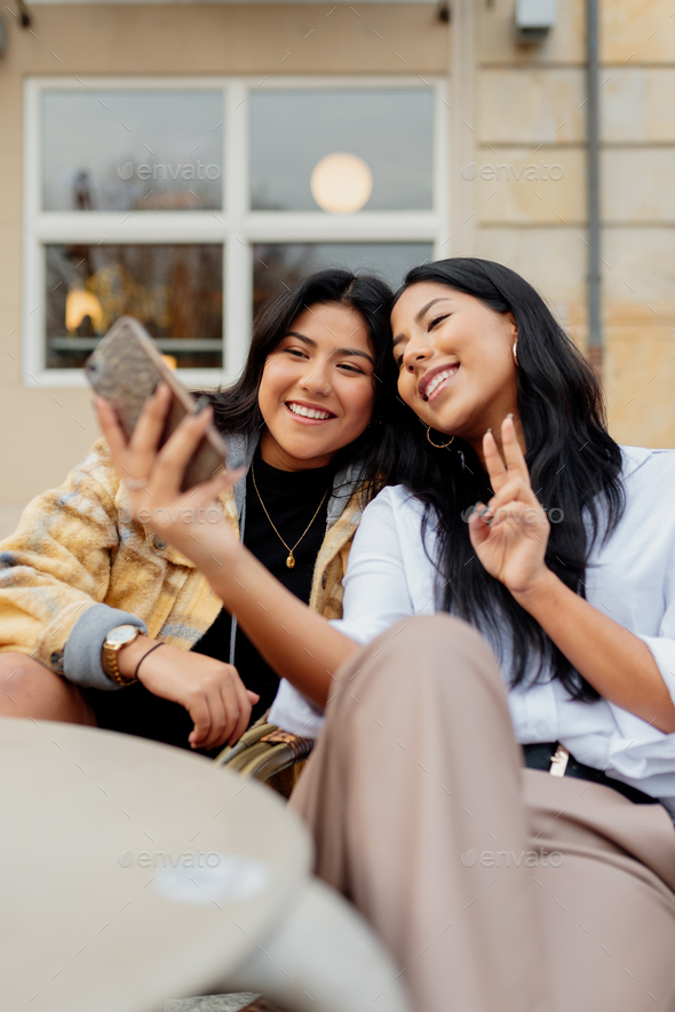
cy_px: 506
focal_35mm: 35
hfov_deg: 37.9
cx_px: 338
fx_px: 984
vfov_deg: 54.4
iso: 250
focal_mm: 35
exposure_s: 1/320
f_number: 2
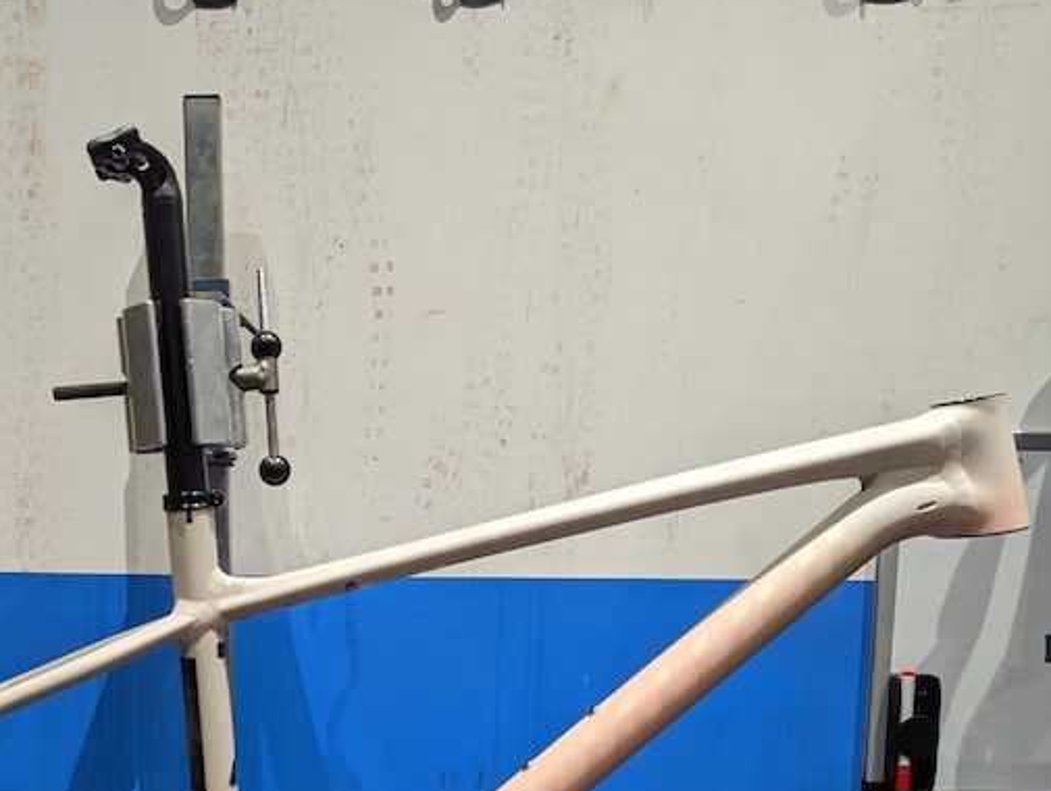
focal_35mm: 38
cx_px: 296
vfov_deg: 36.7
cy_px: 616
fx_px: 1155
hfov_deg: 47.5
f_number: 1.85
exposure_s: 1/23.8
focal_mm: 6.81
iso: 292
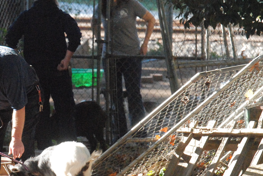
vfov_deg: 2.3
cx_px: 17
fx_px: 4308
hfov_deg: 3.5
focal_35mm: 589
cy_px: 101
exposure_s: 1/1600
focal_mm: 200
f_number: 5
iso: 3200
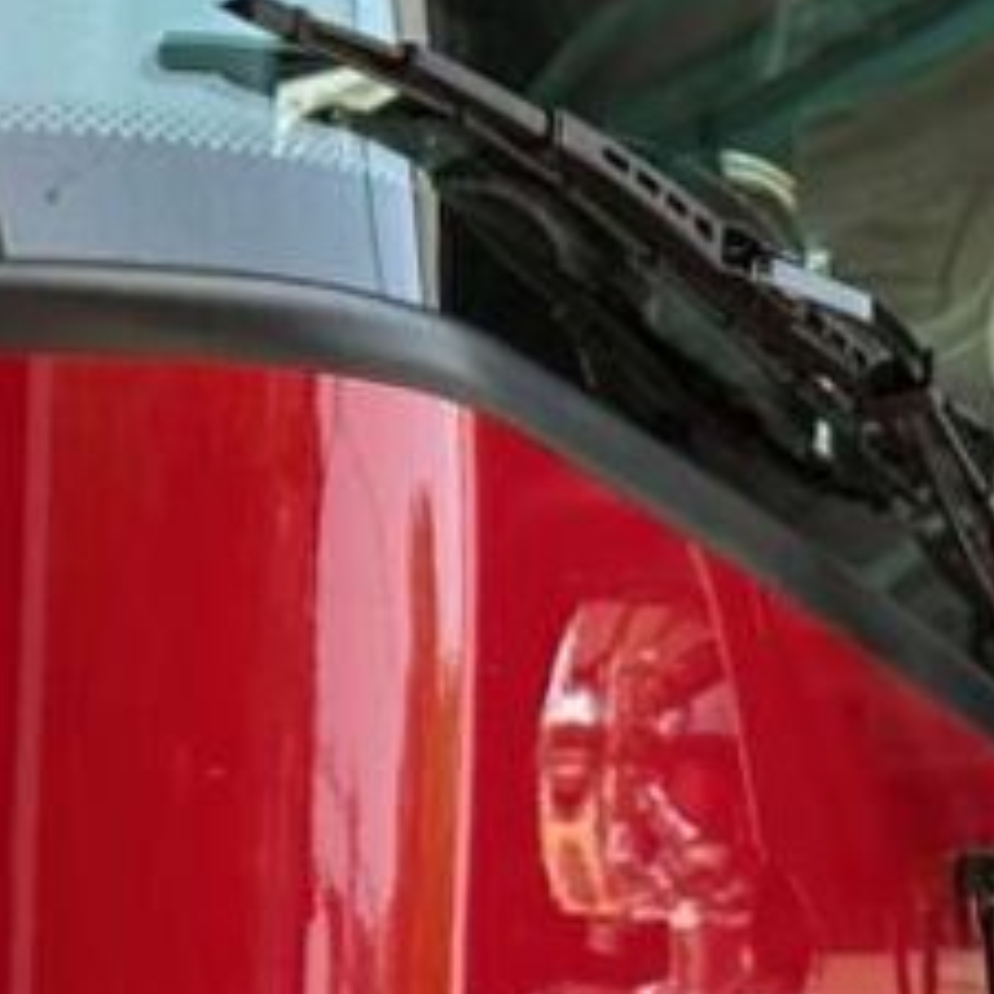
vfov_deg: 11.4
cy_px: 1649
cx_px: -2199
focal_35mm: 144
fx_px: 4678
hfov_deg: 9.1
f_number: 1.78
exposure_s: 1/857
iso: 80
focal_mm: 6.86
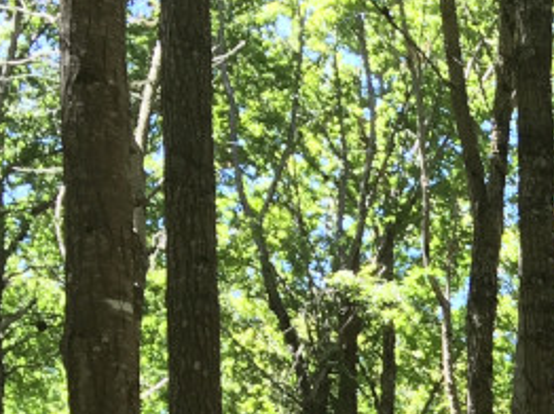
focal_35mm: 134
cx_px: 1155
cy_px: 677
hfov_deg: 12.7
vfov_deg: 10.5
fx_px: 2143
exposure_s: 1/100
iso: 32
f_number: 2.2
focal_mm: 4.15
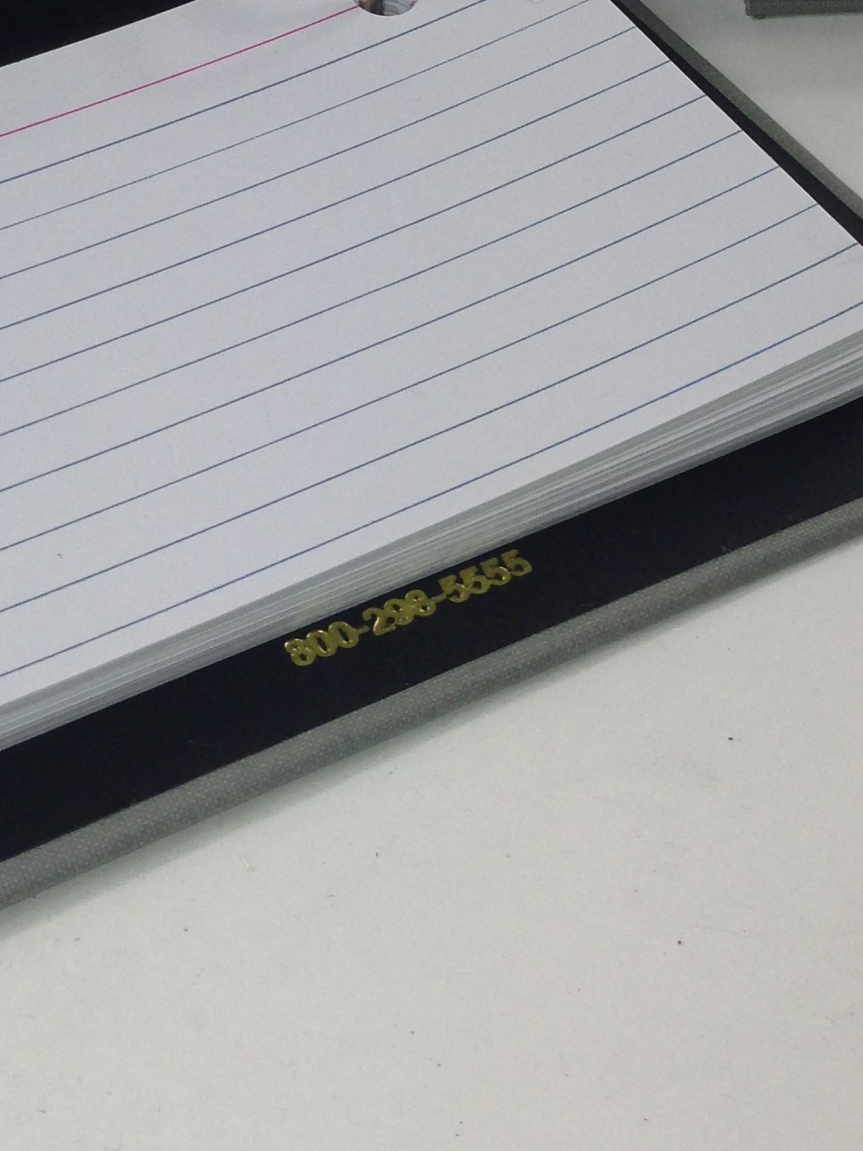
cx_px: -48
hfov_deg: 16.9
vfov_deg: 21.9
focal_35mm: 85
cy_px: -74
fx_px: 2826
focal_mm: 4.13
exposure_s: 1/210
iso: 50
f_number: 2.4
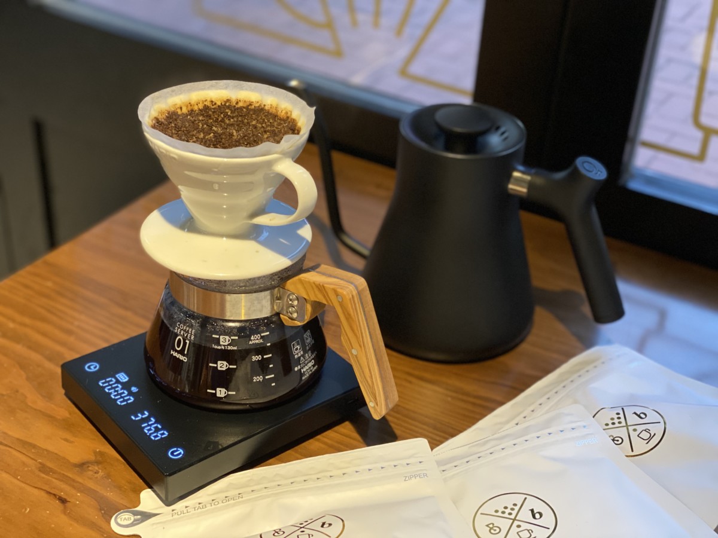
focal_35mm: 52
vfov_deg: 28.0
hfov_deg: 36.8
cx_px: 359
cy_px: 269
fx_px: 1079
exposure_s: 1/33
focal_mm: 6
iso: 200
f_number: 2
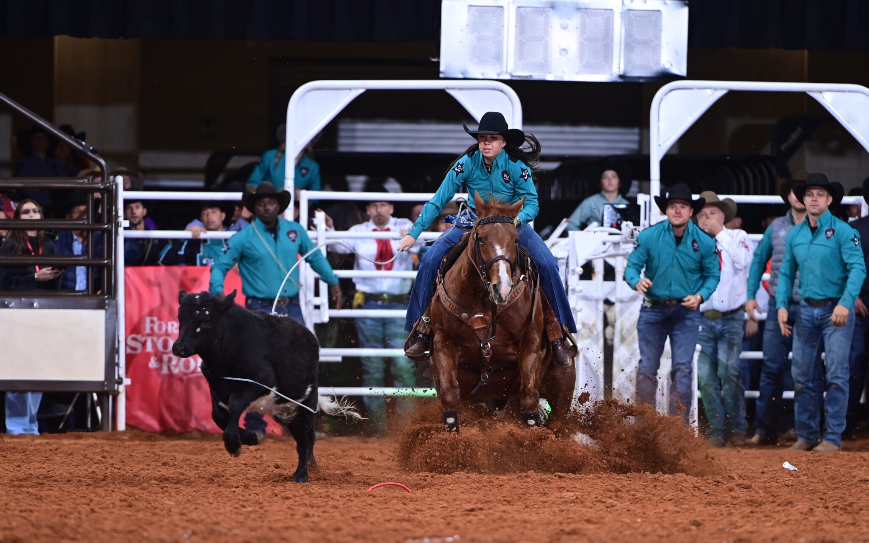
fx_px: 11013
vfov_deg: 2.8
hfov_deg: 4.5
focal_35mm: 465
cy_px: 282
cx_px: 434
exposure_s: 1/250
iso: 500
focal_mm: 380
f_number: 5
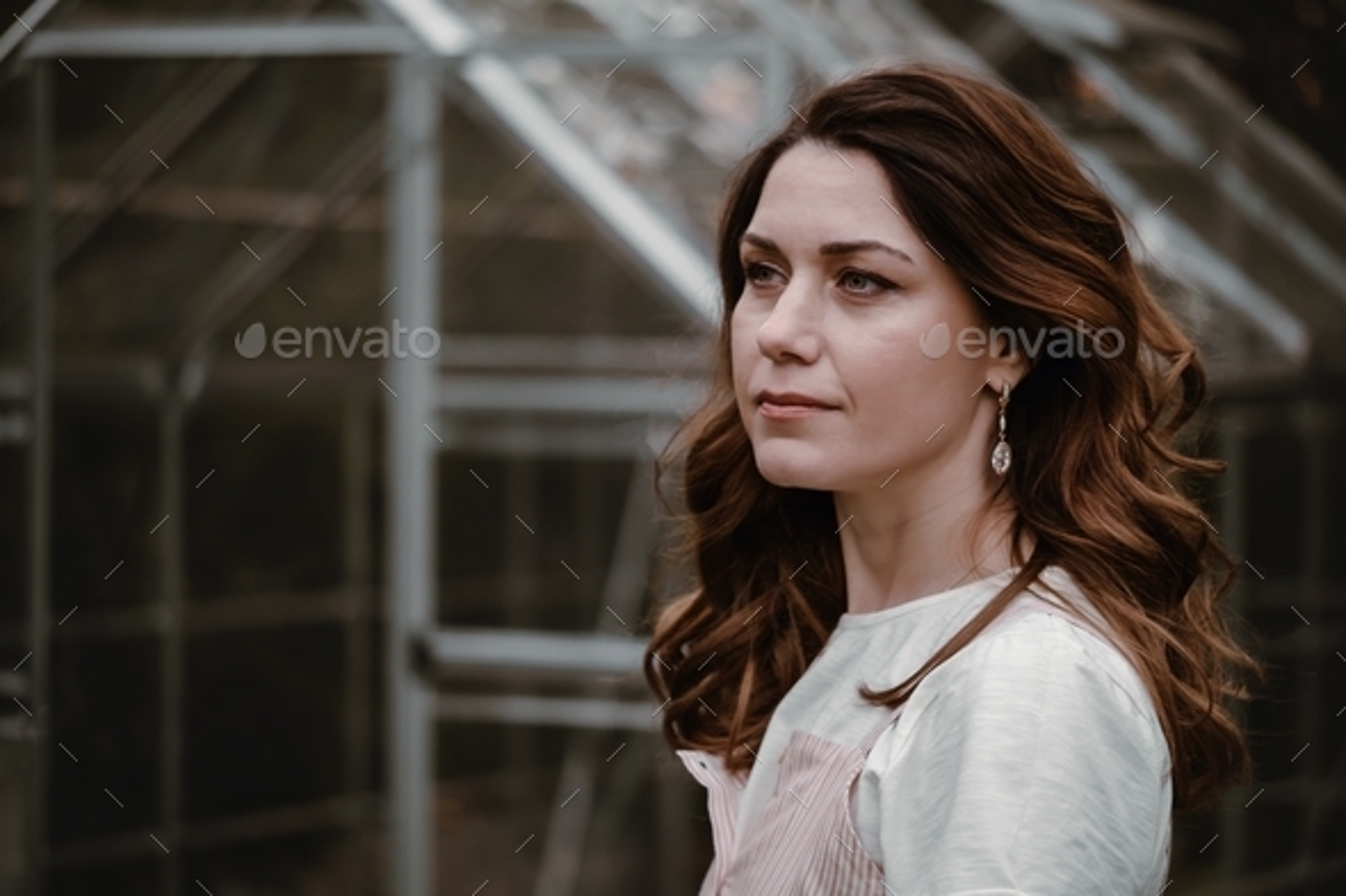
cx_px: 673
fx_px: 4485
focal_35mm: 120
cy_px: 448
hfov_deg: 17.1
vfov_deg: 11.4
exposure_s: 1/200
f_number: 2.8
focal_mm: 80
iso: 800
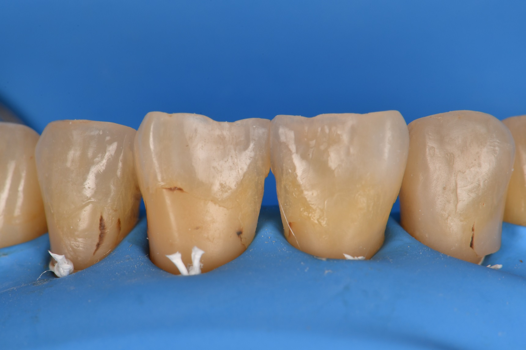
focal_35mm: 126
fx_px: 1841
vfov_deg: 10.9
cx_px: 263
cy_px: 175
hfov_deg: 16.3
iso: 200
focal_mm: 105
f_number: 32
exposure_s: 1/160
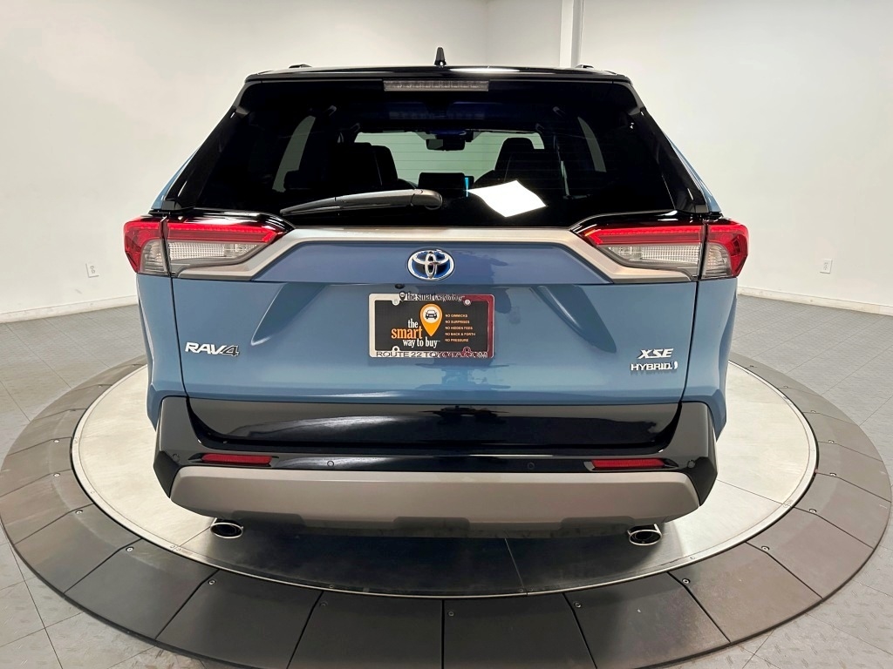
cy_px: 334
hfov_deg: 71.6
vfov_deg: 56.8
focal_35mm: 24
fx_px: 619
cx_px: 446
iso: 500
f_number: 1.78
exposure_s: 1/60
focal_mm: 6.86
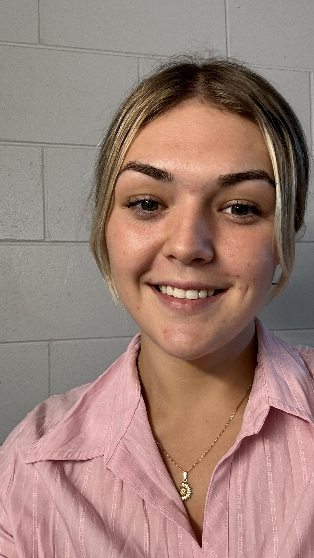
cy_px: 281
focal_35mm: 33
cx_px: 196
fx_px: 488
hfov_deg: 35.5
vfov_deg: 59.5
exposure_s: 1/50
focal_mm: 2.69
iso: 125
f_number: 1.9
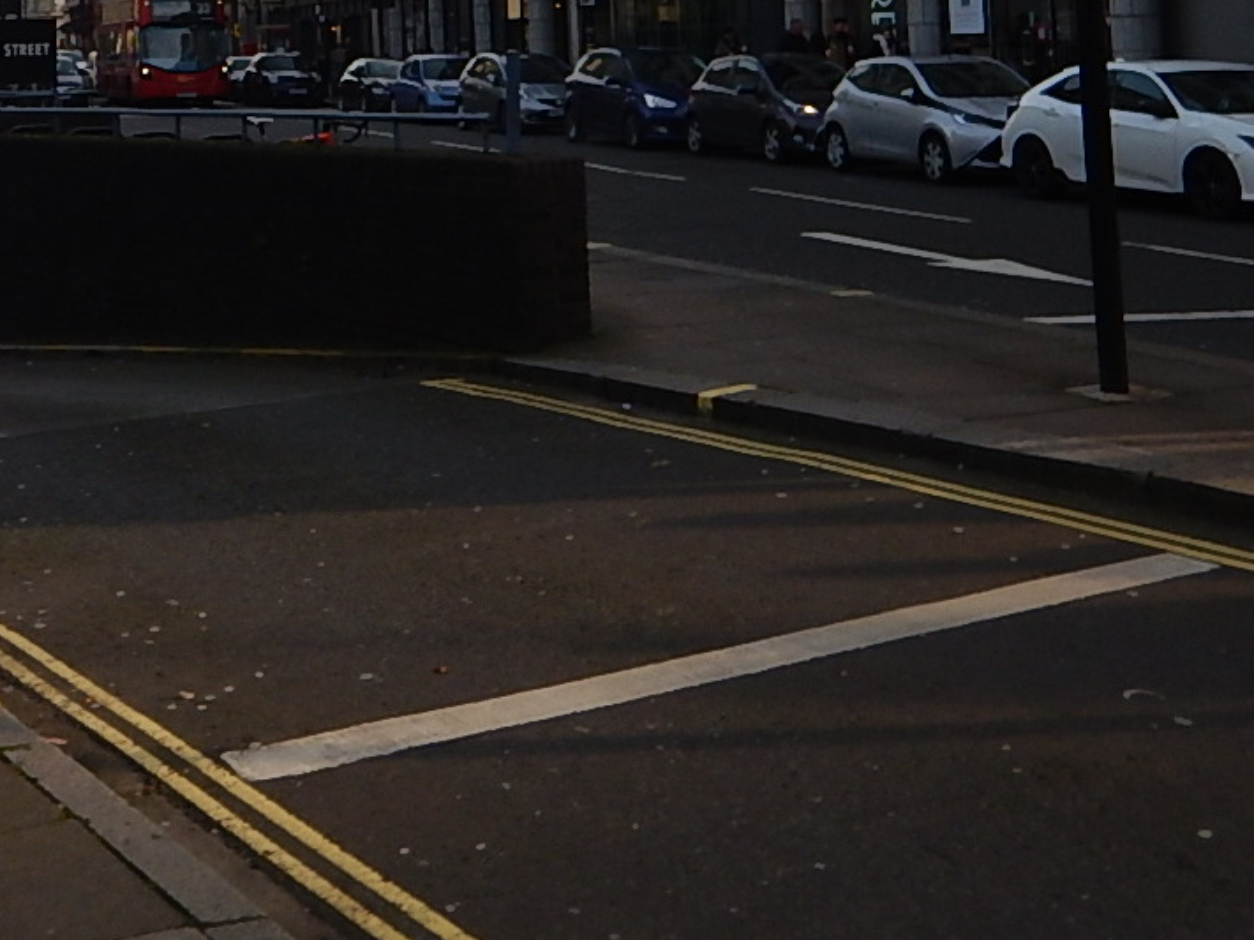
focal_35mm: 54
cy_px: -41
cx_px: 279
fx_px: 1956
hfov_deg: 34.6
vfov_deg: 25.4
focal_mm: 4.3
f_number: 2.8
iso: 125
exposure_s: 1/800
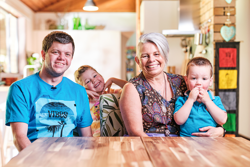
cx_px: 125
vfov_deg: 18.2
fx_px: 521
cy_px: 84
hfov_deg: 27.0
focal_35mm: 75
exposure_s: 1/125
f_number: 2
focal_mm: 50
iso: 640
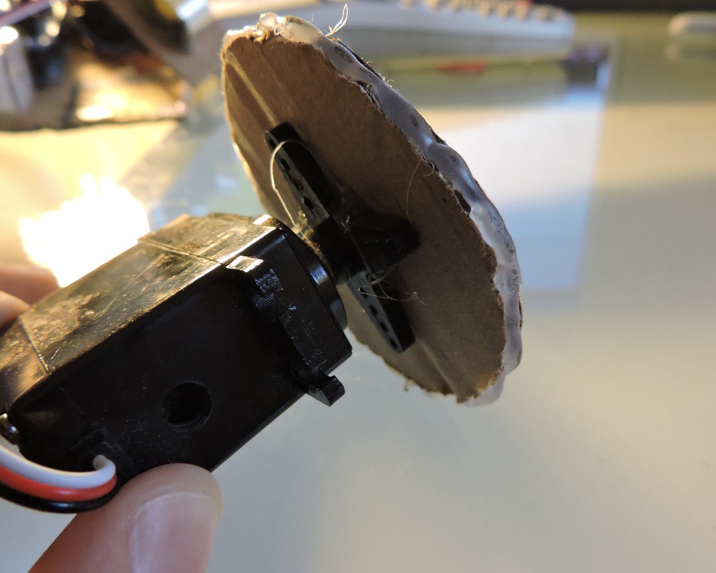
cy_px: 309
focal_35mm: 30
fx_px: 636
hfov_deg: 58.5
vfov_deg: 48.5
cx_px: 407
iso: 400
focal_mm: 4.3
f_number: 3
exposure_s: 1/30
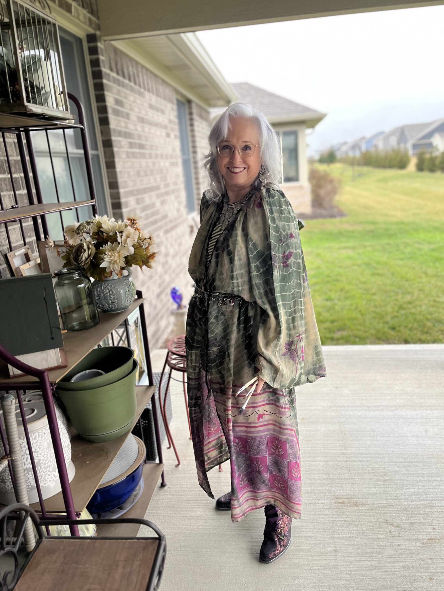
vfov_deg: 65.3
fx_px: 462
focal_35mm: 27
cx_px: 228
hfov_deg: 51.3
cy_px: 305
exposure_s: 1/122
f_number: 1.6
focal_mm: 5.1
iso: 80
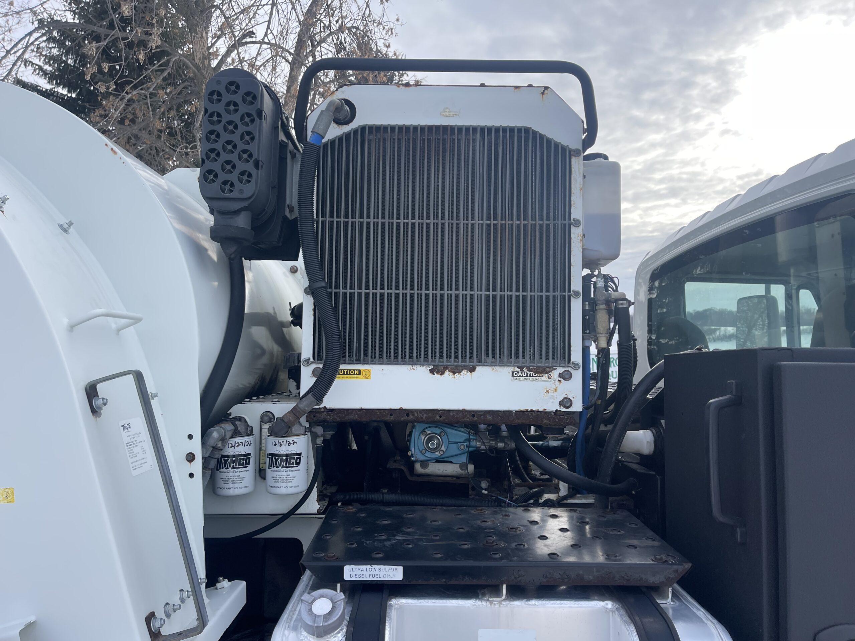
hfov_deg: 67.3
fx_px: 642
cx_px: 428
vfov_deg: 53.1
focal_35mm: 26
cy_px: 320
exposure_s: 1/1821
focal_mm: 5.1
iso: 32
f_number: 1.6
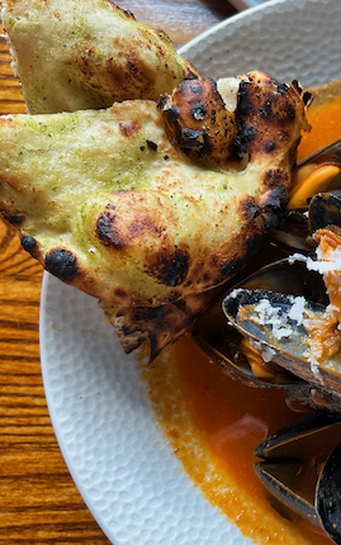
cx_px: 363
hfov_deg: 28.7
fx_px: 609
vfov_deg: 48.1
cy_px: 299
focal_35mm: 41
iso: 100
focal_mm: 5.7
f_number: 1.5
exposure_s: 1/100
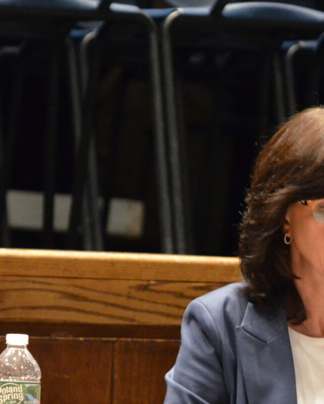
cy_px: 180
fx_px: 4278
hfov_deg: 4.3
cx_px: 77
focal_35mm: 357
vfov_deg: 5.4
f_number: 4.5
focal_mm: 100
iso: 3200
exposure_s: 1/25
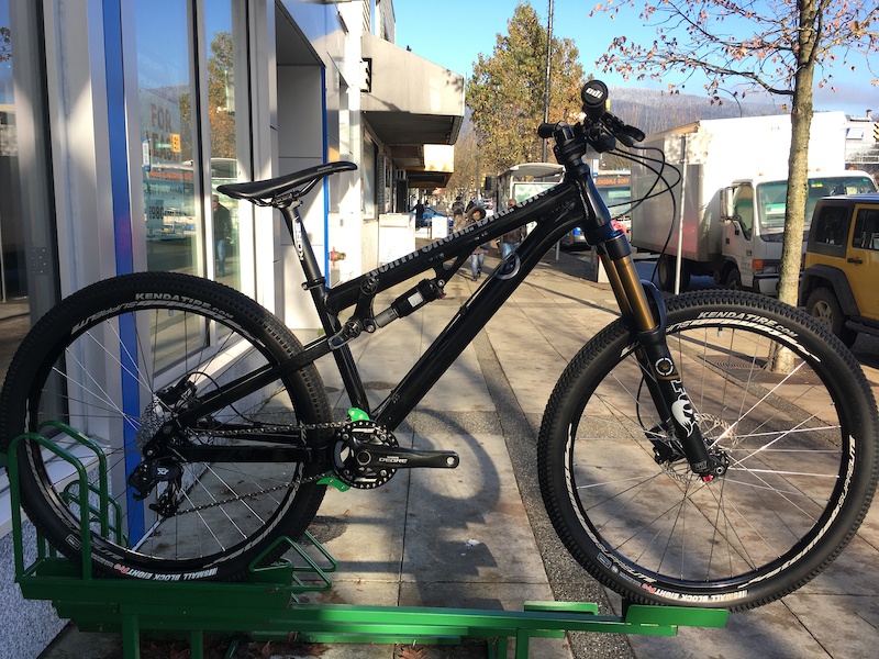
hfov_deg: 61.7
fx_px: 736
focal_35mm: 29
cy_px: 330
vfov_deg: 48.2
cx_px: 440
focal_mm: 4.15
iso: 25
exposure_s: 1/447
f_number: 2.2
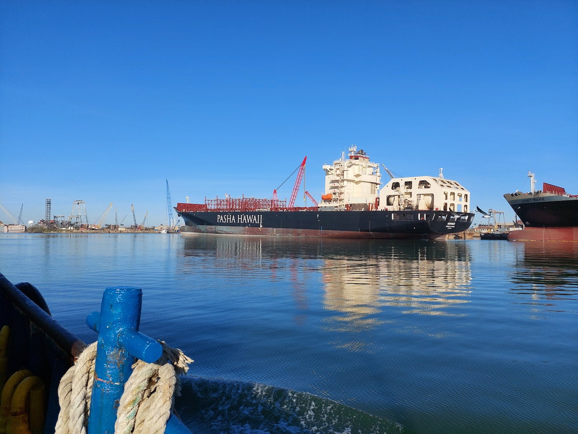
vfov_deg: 56.8
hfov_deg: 71.6
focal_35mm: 24
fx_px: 401
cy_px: 217
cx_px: 289
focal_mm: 5.23
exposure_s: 1/2176
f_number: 1.8
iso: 40
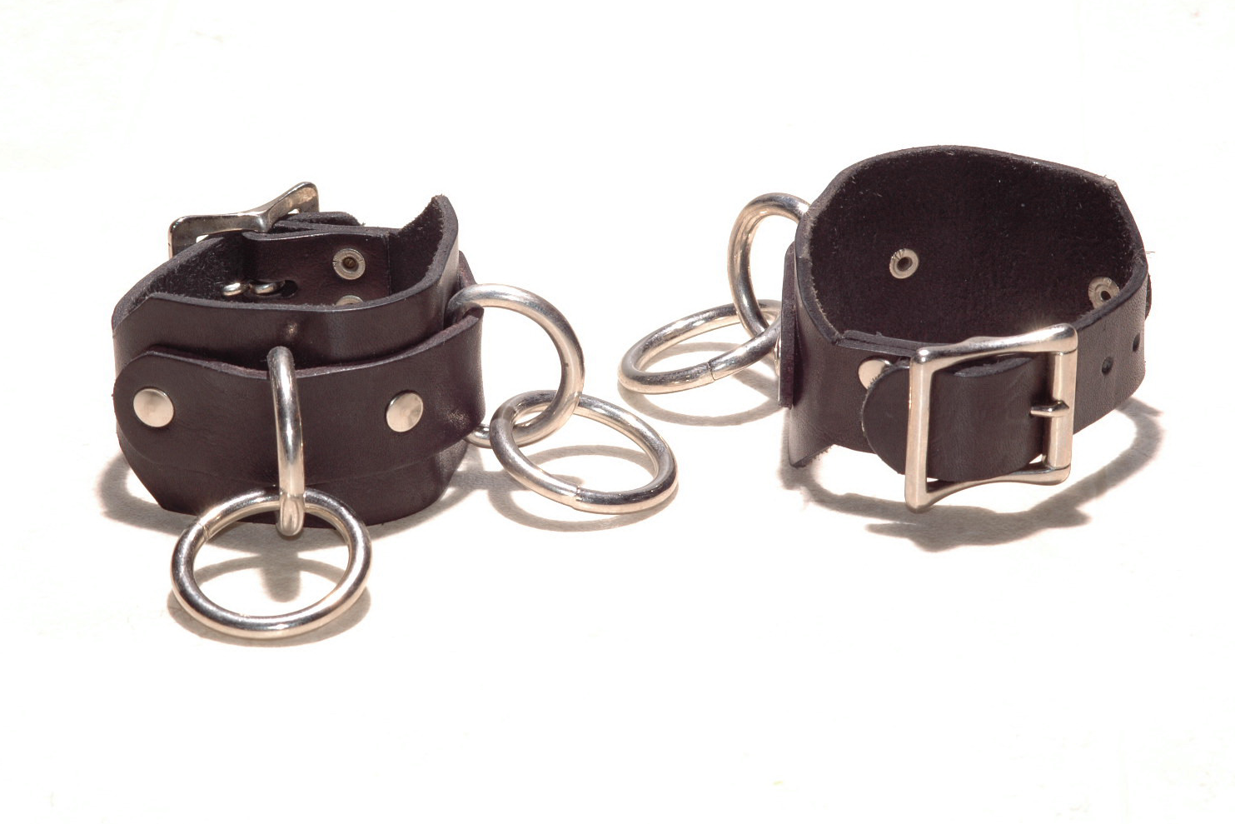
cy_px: 413
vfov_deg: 18.0
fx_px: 2607
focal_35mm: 76
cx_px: 623
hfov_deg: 26.6
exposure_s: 1/500
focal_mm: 50
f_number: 8
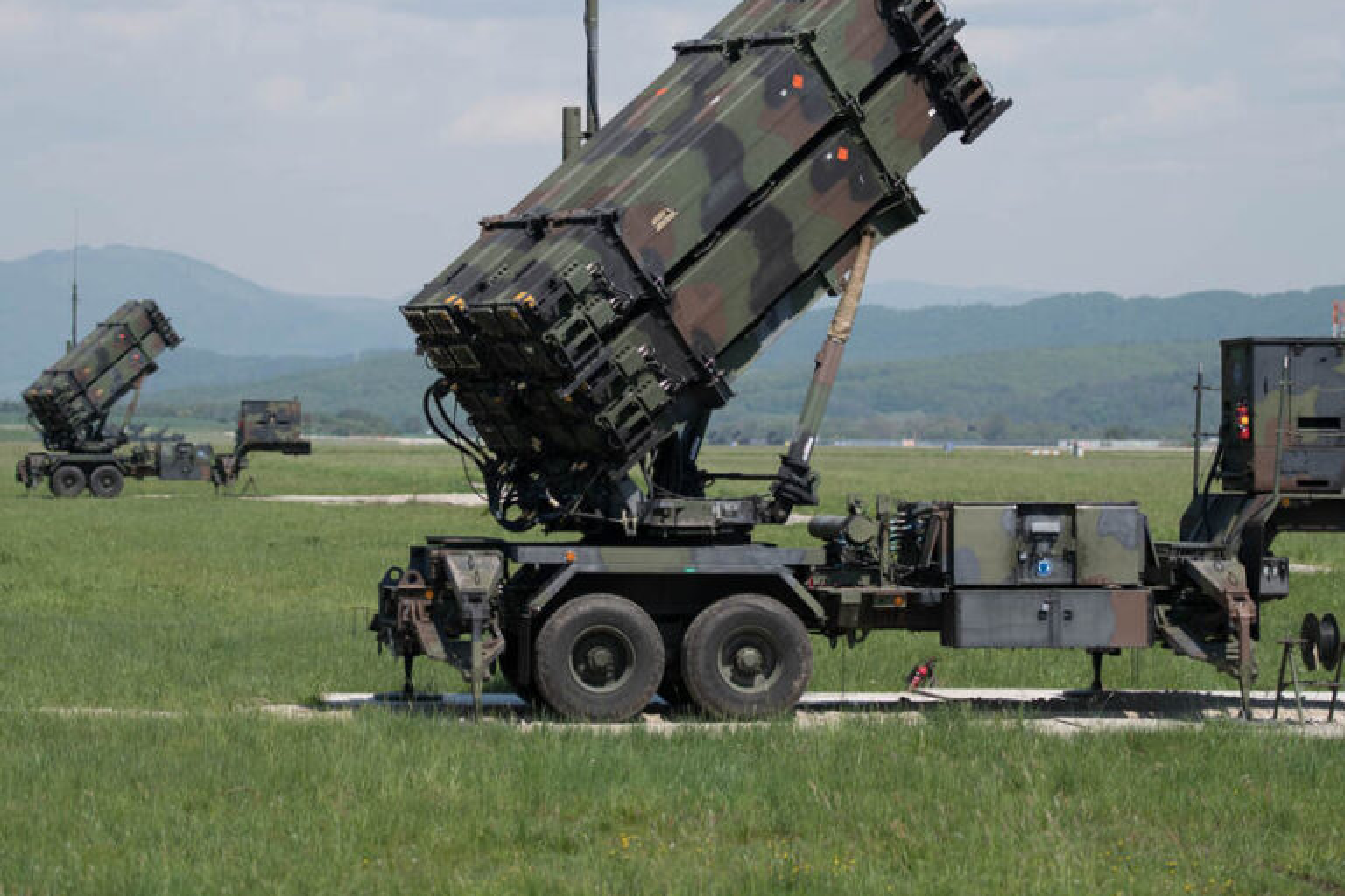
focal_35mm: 136
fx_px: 5081
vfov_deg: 10.1
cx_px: 680
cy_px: 227
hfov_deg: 15.1
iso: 80
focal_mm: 90
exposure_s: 1/2000
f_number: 2.8
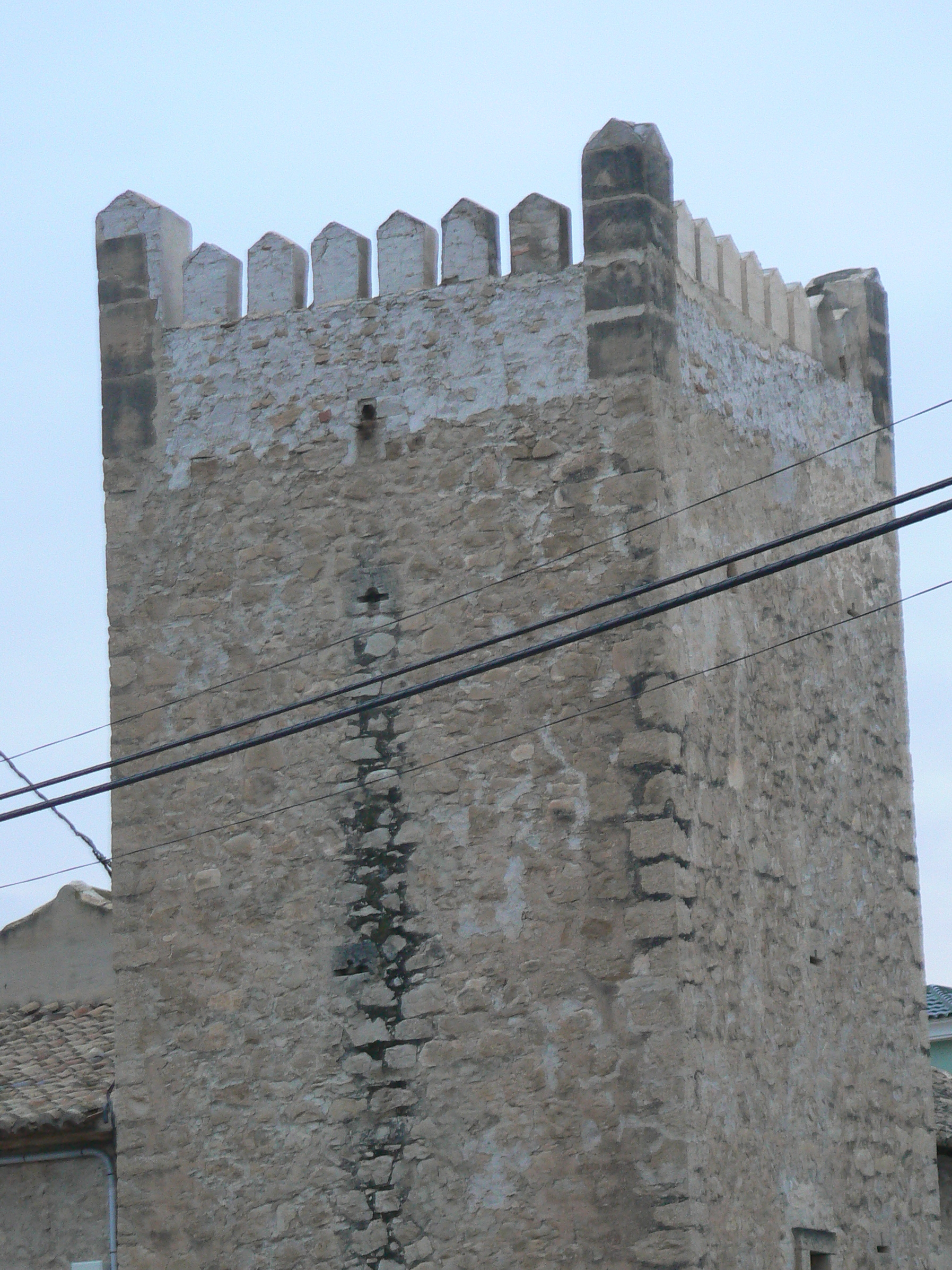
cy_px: 733
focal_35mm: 120
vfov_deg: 16.4
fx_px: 4401
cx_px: 551
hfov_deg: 12.3
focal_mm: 16.9
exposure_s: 1/30
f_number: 3.2
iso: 125
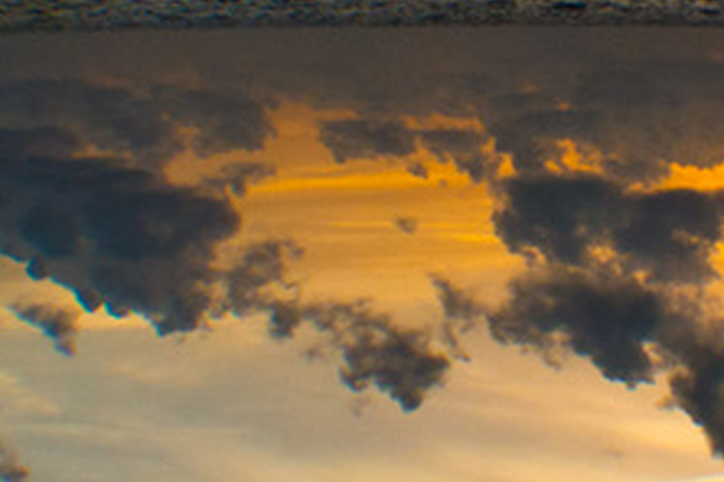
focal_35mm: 511
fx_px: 10276
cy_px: 215
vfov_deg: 2.7
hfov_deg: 4.0
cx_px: 897
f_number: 9
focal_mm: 70
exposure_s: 1/250
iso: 640
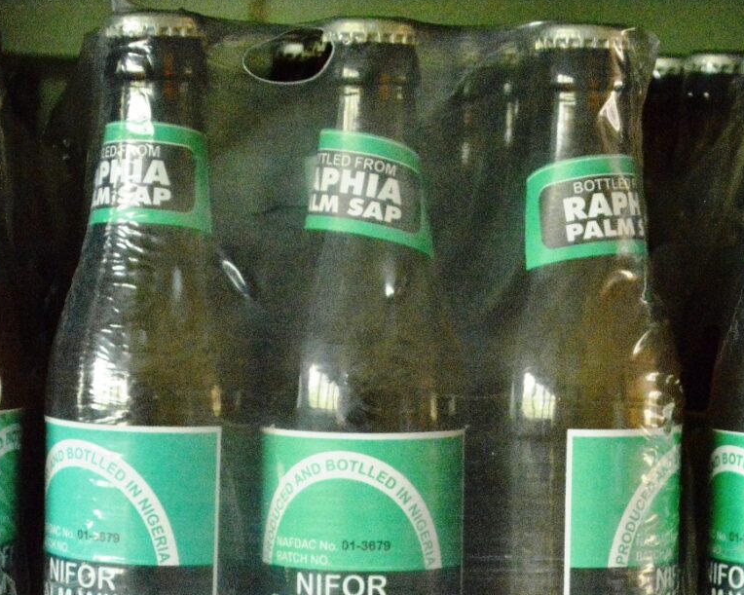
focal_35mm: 134
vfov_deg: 11.5
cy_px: 424
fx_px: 2946
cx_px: 507
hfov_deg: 14.4
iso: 6400
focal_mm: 55
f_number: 5.6
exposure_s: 1/125
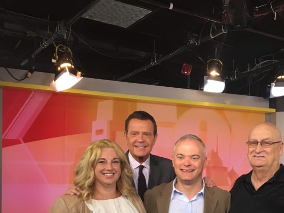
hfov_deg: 35.8
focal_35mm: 53
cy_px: 193
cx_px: 192
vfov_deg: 26.6
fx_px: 435
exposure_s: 1/30
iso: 32
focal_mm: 4.15
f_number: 2.2
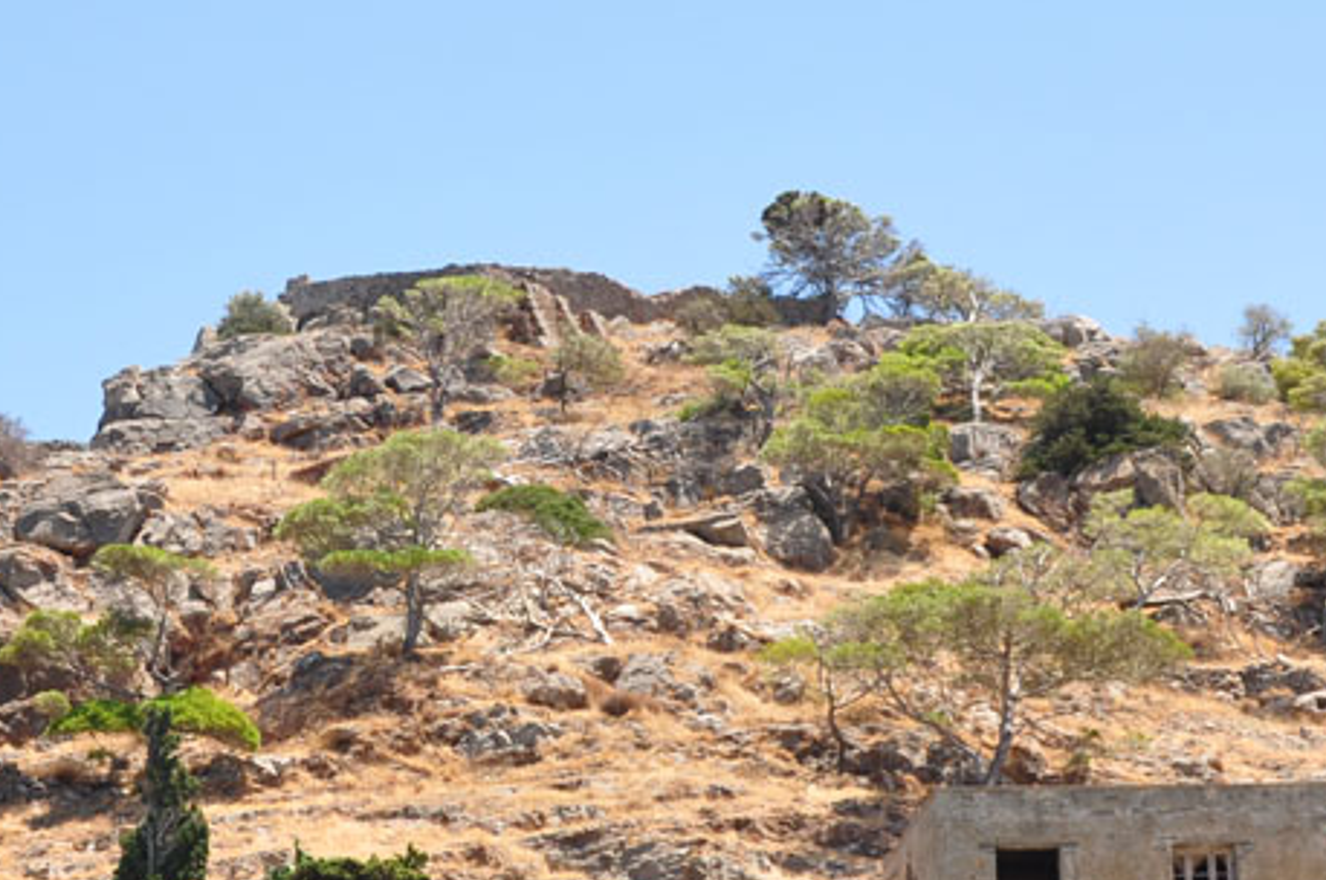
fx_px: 4046
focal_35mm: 110
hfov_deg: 18.6
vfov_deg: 12.4
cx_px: 443
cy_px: 685
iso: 200
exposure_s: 1/250
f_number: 10
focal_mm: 28
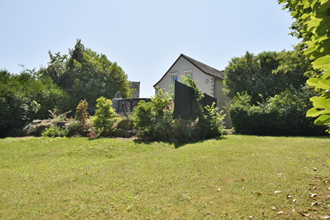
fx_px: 275
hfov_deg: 61.9
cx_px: 165
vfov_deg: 43.7
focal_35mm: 30
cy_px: 110
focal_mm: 20
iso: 2500
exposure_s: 1/800
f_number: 18
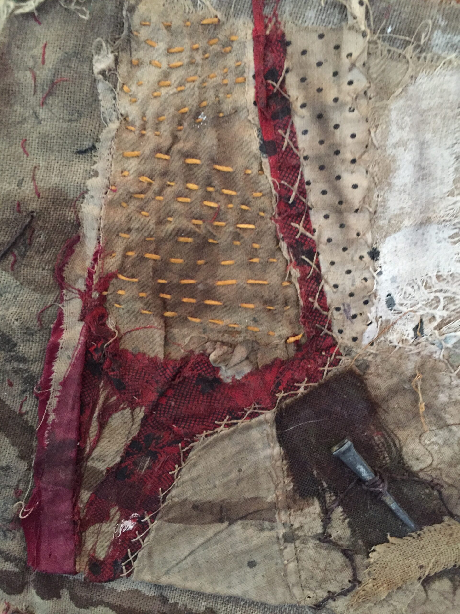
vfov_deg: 61.7
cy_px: 307
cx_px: 230
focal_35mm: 29
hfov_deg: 48.2
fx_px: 514
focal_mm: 4.15
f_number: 2.2
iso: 320
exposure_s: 1/15
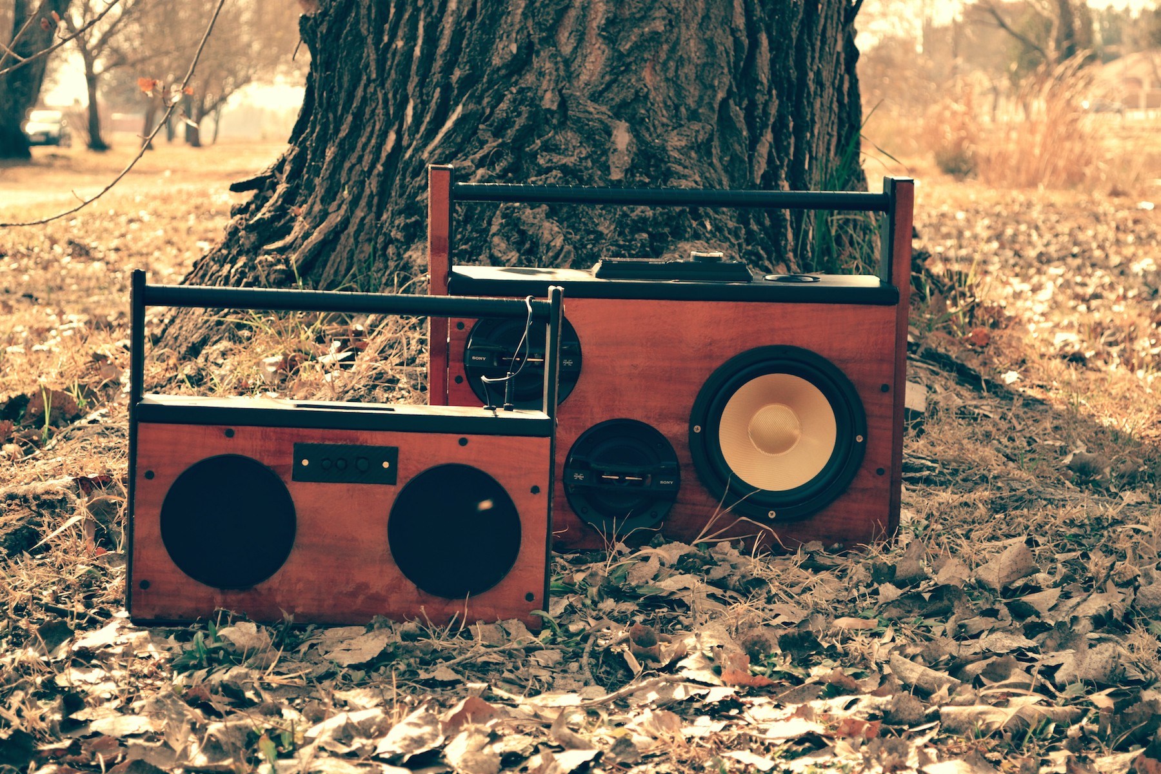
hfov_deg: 26.0
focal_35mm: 78
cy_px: 387
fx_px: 2515
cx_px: 580
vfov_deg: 17.5
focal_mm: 52
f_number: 5.6
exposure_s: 1/125
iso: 180
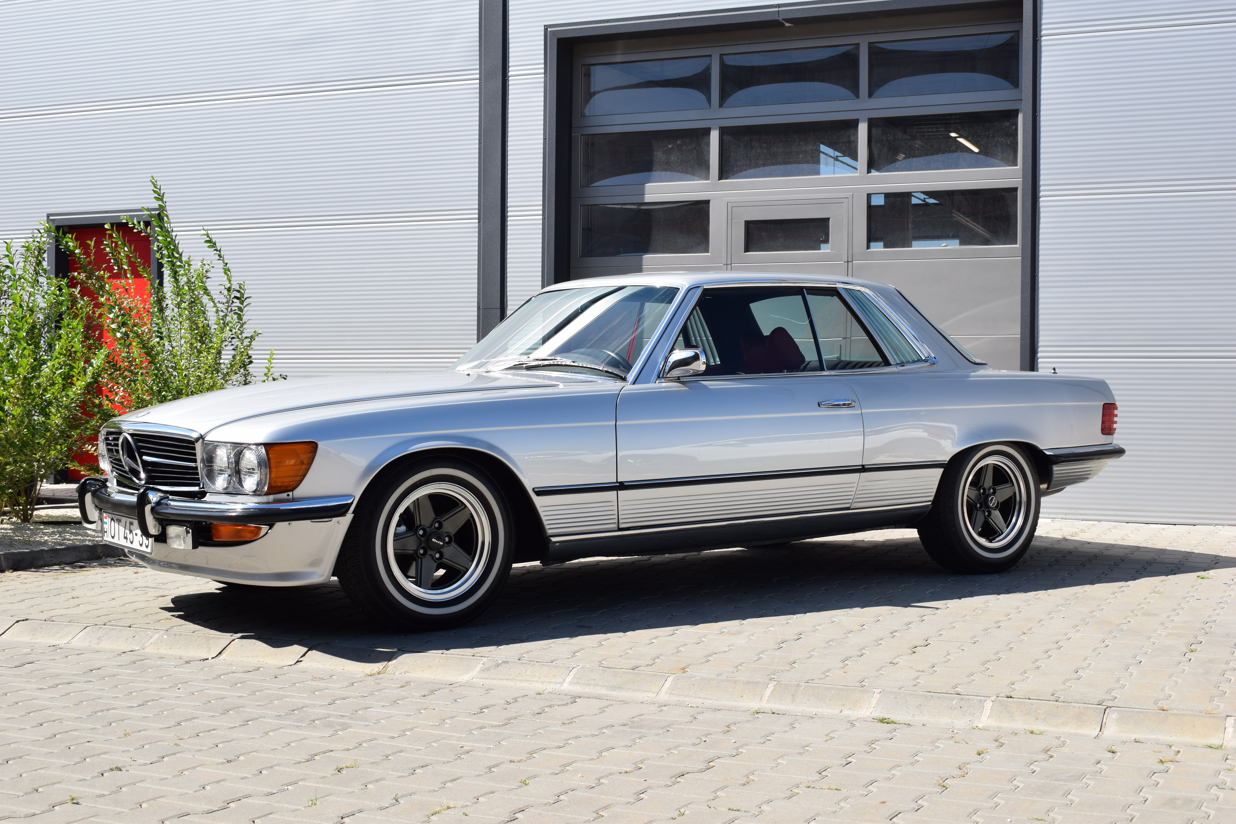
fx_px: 1648
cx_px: 618
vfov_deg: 28.1
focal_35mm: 48
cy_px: 412
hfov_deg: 41.1
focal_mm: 32
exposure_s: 1/400
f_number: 10
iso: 200
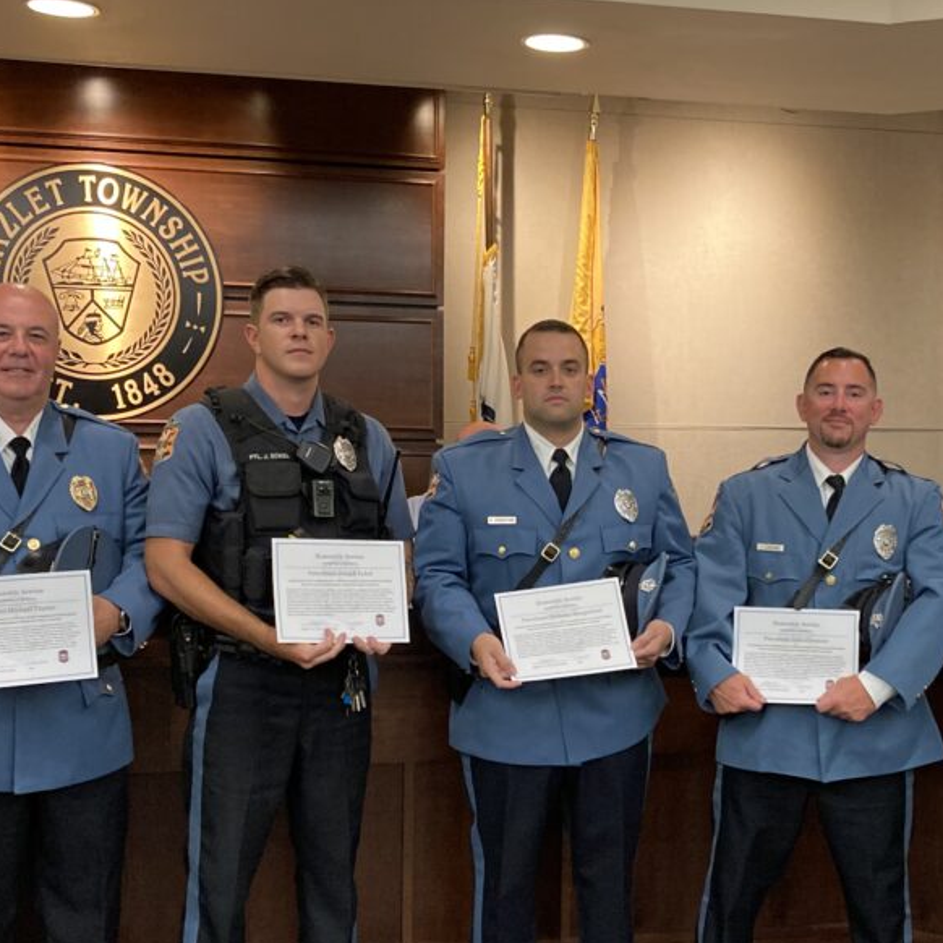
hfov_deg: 33.2
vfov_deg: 33.1
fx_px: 1572
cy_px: 619
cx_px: 600
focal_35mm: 51
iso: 200
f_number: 1.8
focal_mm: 3.99
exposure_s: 1/60
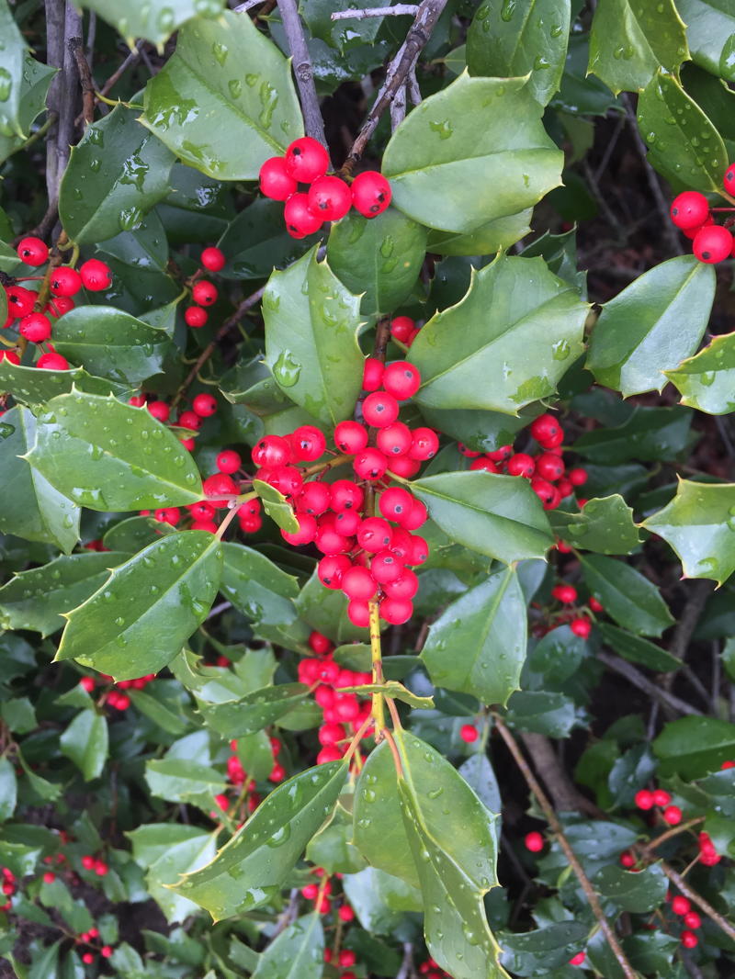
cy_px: 490
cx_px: 368
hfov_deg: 48.2
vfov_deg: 61.6
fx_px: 821
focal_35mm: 29
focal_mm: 4.15
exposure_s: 1/120
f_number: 2.2
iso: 40
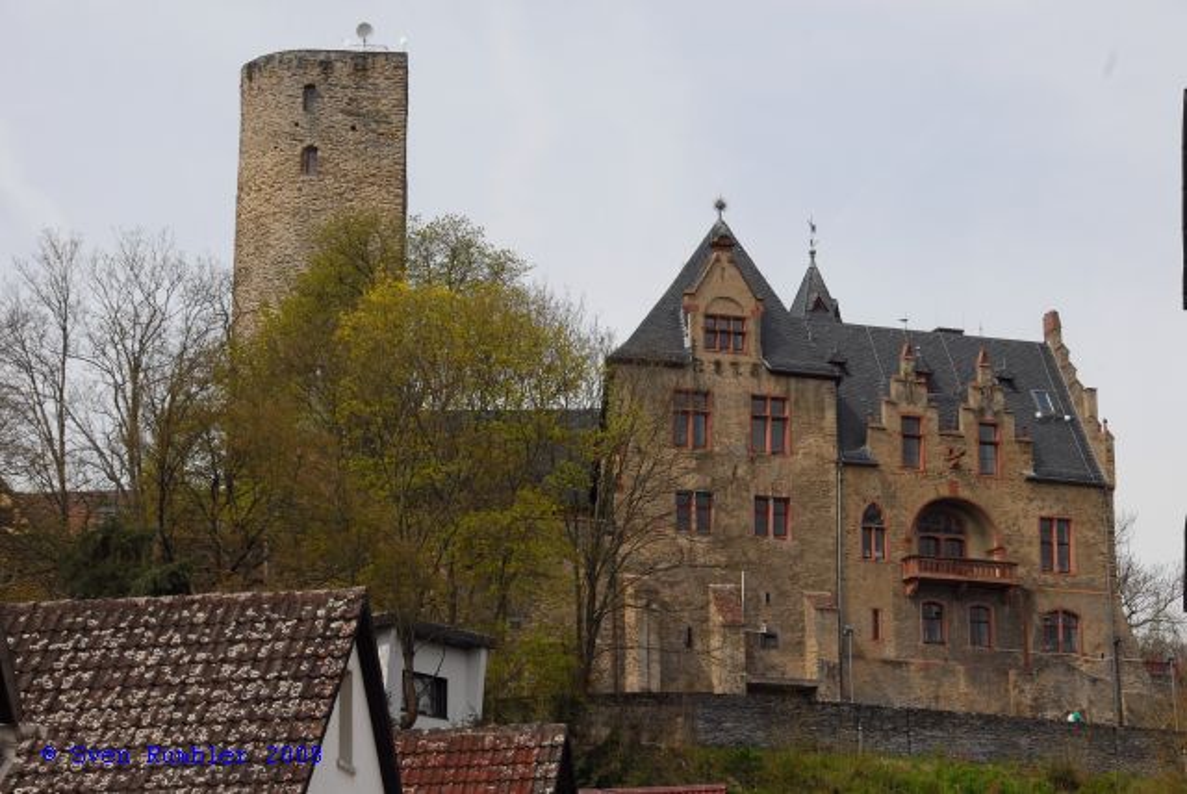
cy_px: 397
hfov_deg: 19.4
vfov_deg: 13.1
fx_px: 3465
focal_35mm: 105
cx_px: 594
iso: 400
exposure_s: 1/500
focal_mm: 70
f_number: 11
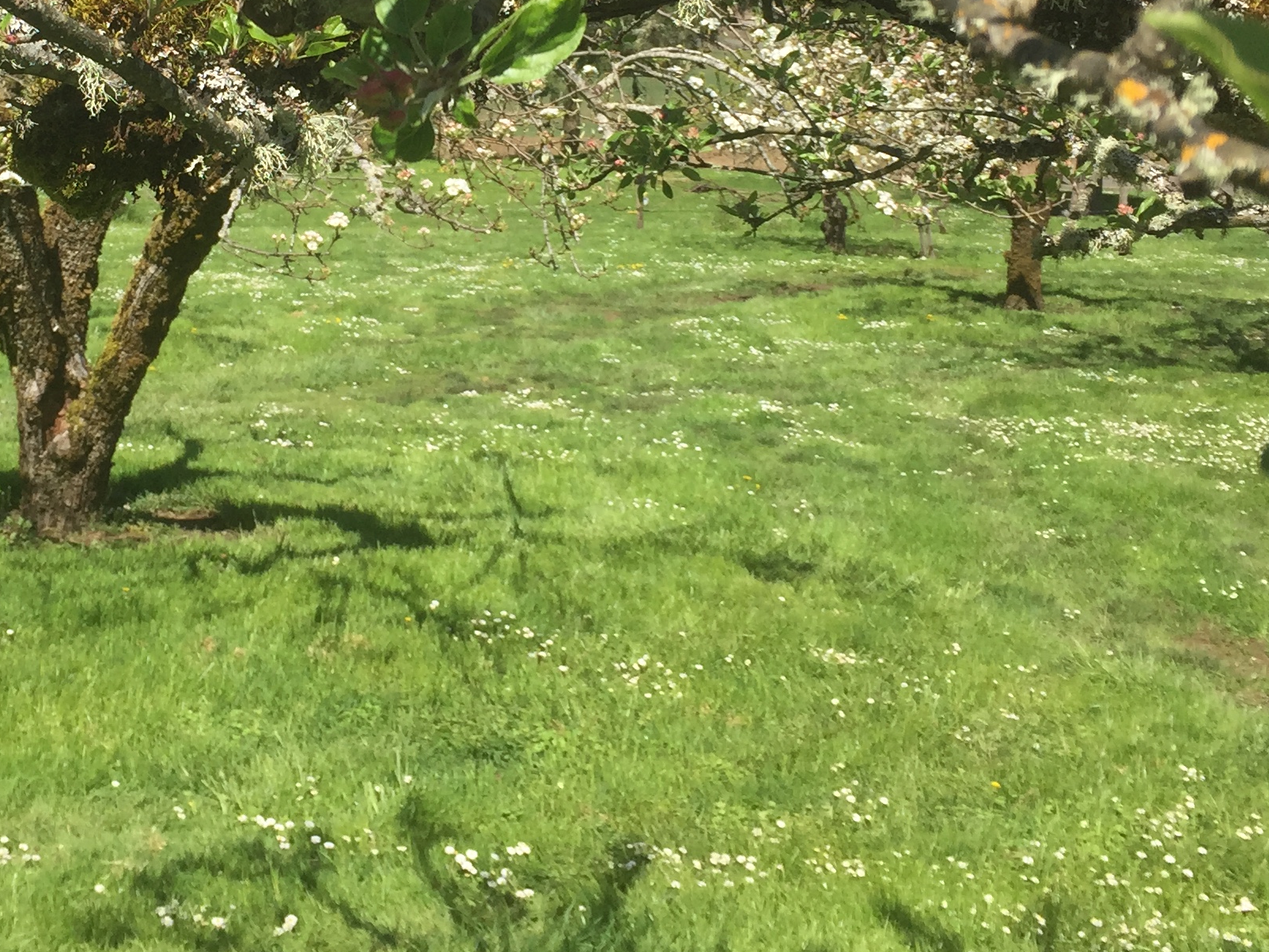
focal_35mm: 59
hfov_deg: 32.4
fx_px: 2163
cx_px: 415
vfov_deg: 24.2
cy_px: 109
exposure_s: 1/1721
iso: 32
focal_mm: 4.15
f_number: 2.2
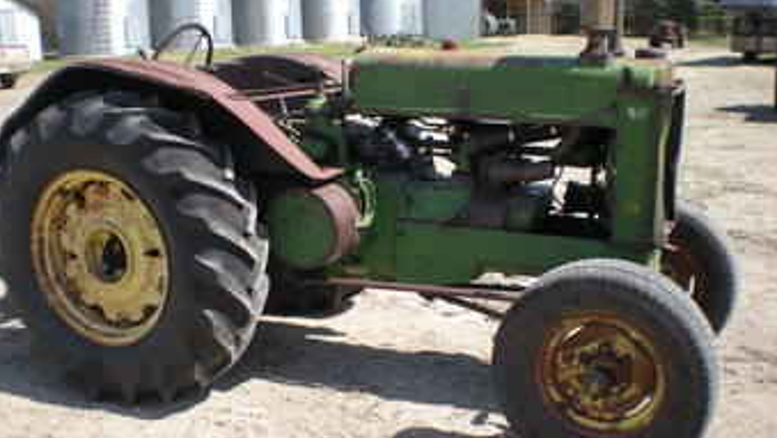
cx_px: 387
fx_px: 866
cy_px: 220
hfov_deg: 48.3
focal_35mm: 42
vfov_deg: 28.4
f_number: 4.6
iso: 64
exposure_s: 1/238
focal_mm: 6.3
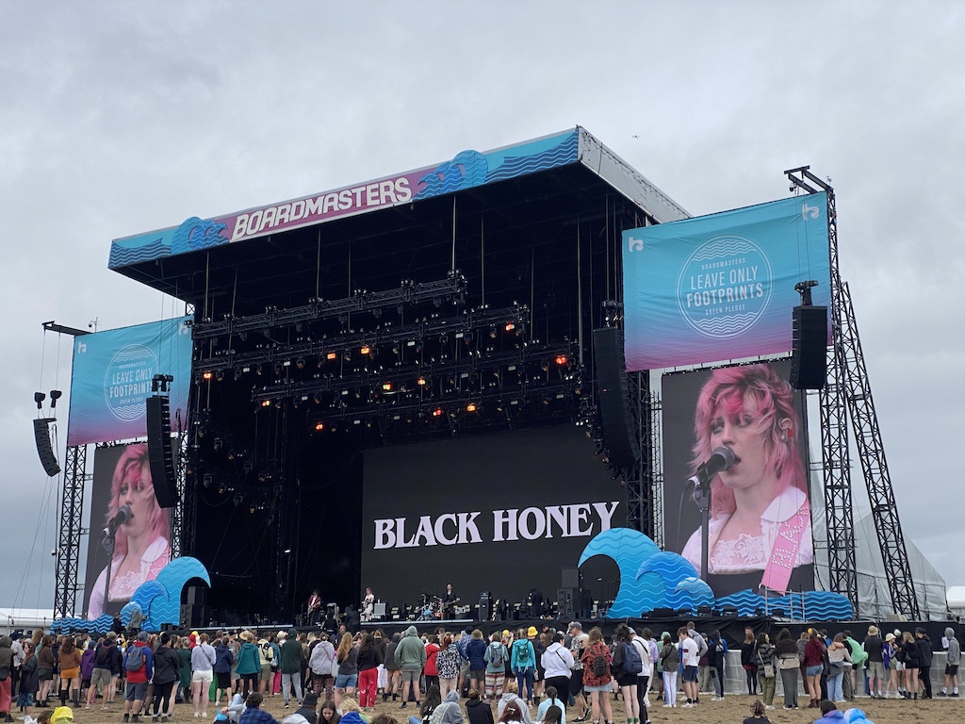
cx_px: 482
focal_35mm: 52
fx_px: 1450
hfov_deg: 36.8
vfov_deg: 28.0
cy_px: 362
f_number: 2
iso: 25
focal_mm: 6
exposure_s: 1/2994
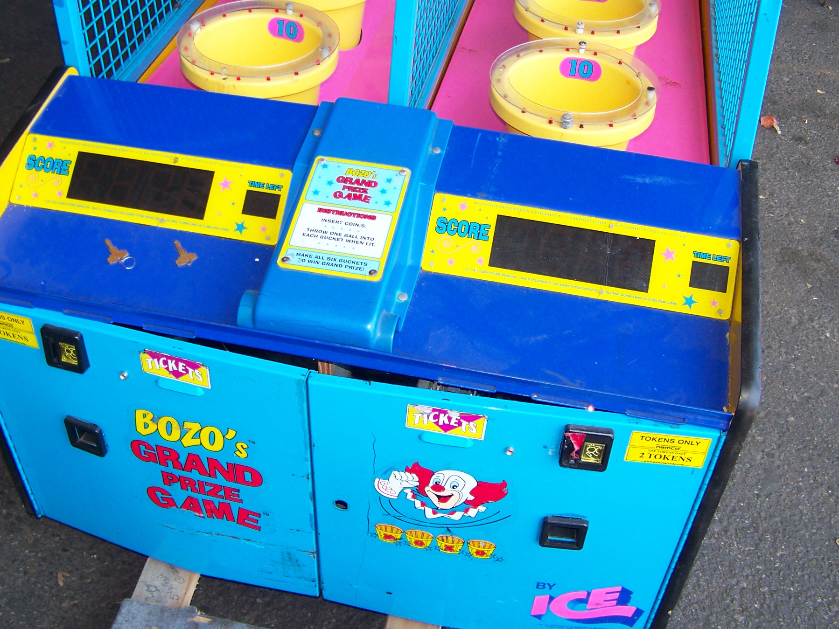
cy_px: 285
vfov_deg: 35.1
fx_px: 994
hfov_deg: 45.8
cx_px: 412
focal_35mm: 41
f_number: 2.8
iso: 64
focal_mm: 5.85
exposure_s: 1/50
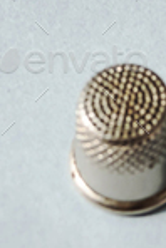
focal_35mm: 447
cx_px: 319
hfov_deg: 3.1
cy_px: -455
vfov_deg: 4.5
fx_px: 3084
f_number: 5.6
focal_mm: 50
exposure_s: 1/125
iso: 200
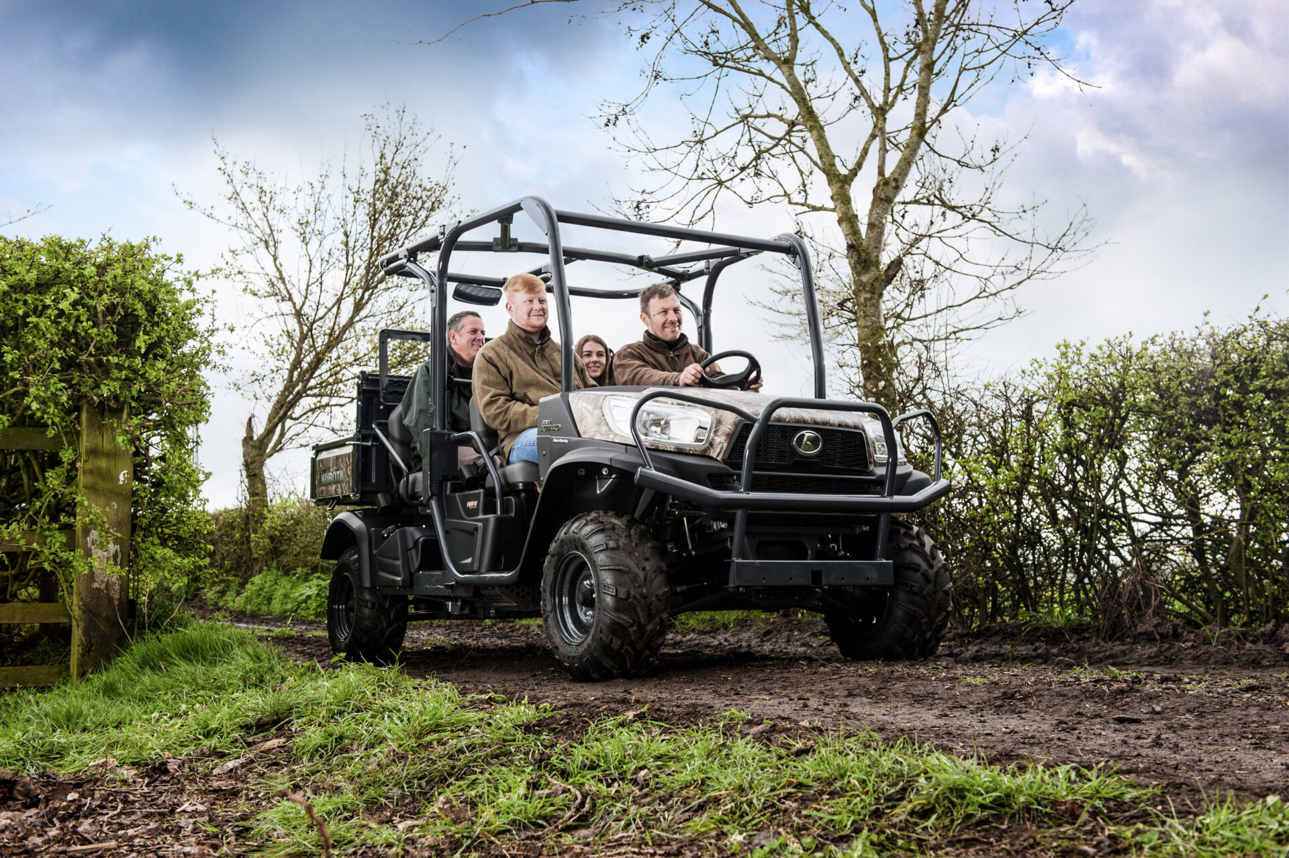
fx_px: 1431
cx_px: 644
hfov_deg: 48.5
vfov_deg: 33.4
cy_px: 429
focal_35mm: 40
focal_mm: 40
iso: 200
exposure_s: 1/125
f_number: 7.1
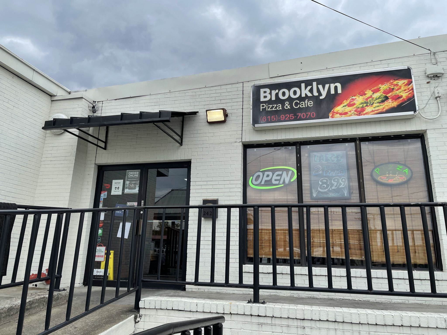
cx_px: 224
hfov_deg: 67.3
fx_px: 336
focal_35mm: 26
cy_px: 168
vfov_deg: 53.1
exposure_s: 1/1335
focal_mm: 4.2
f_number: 1.6
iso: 32
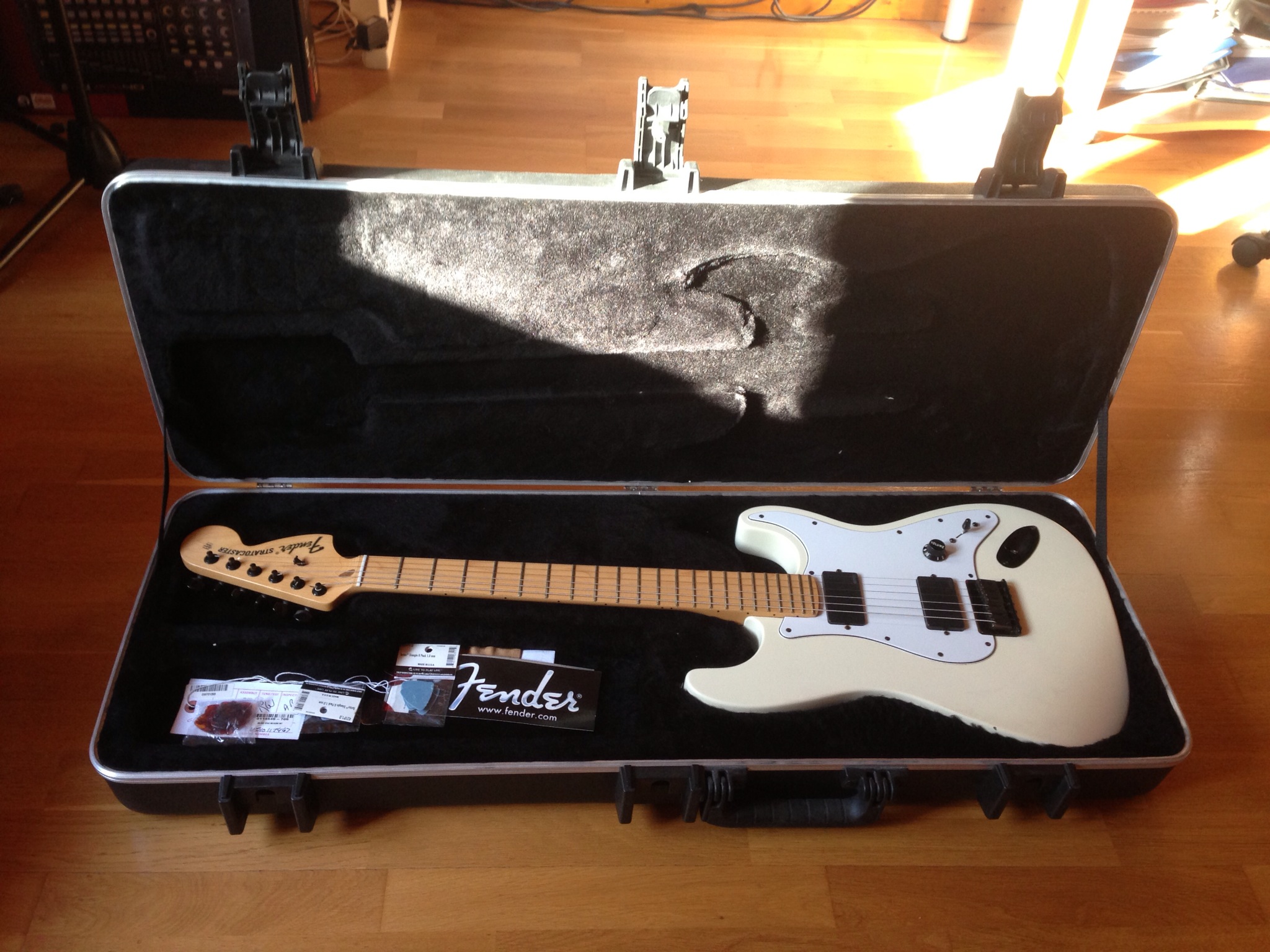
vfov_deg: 42.9
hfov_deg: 55.4
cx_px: 635
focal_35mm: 33
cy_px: 476
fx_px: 1211
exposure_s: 1/20
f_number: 2.4
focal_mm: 4.13
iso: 125
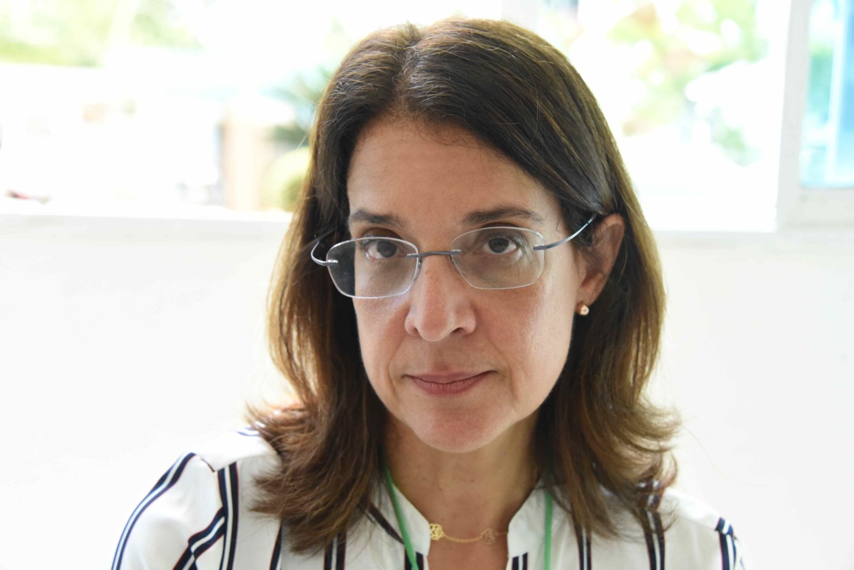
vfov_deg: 17.5
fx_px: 1851
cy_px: 285
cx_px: 427
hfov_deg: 26.0
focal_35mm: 78
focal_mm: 78
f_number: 7.1
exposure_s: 1/800
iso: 5000
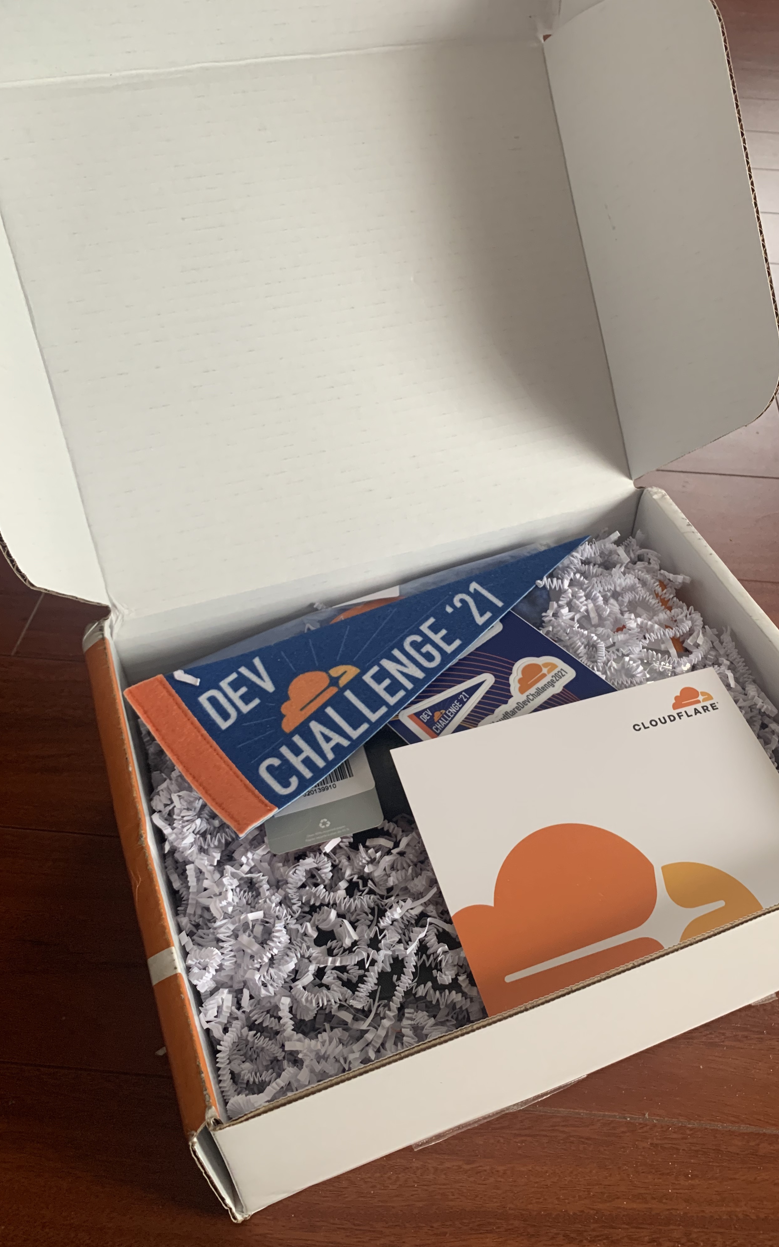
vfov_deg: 66.5
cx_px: 464
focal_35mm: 28
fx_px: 951
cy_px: 627
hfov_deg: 44.3
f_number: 1.8
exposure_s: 1/60
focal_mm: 4.25
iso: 200
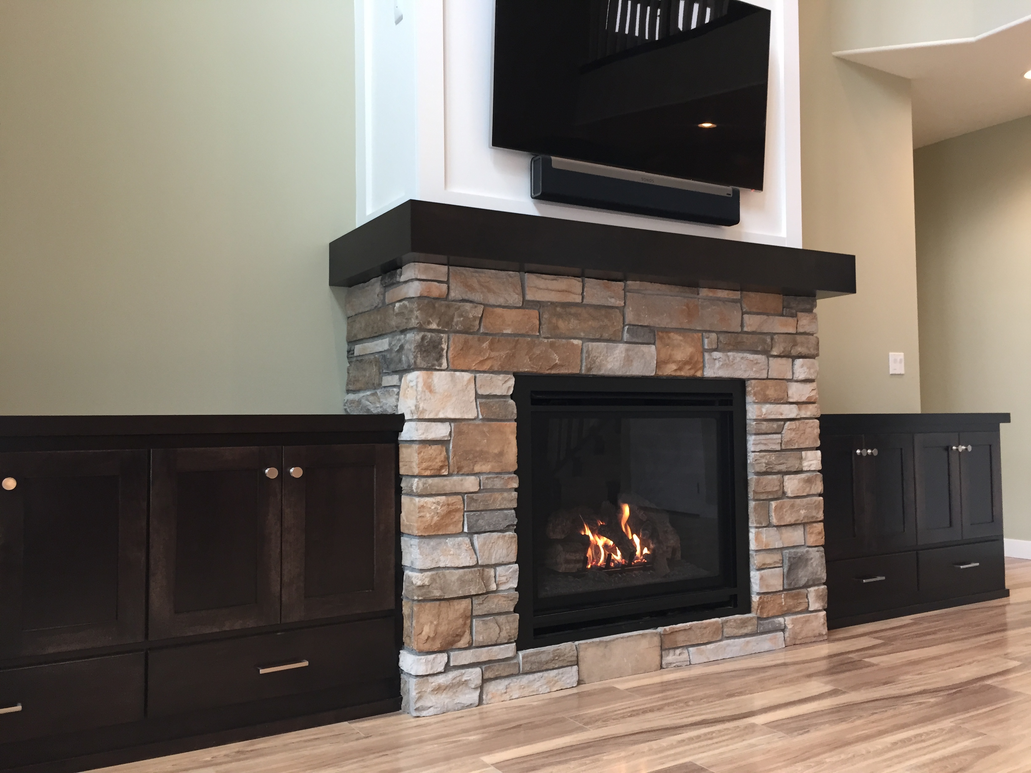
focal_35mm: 29
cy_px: 386
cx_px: 516
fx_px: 864
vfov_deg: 48.2
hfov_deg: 61.7
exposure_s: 1/30
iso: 100
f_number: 2.2
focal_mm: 4.15
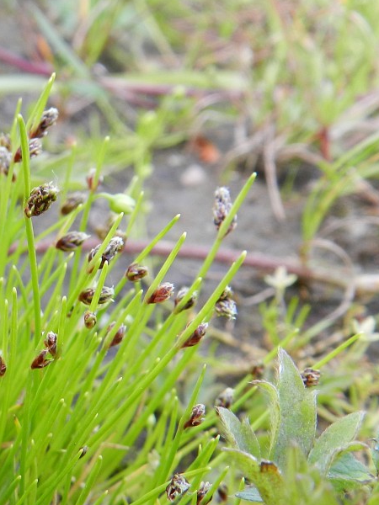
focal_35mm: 64
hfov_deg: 21.9
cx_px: -24
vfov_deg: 30.2
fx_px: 934
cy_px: 308
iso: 160
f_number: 3.7
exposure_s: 1/80
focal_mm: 5.6
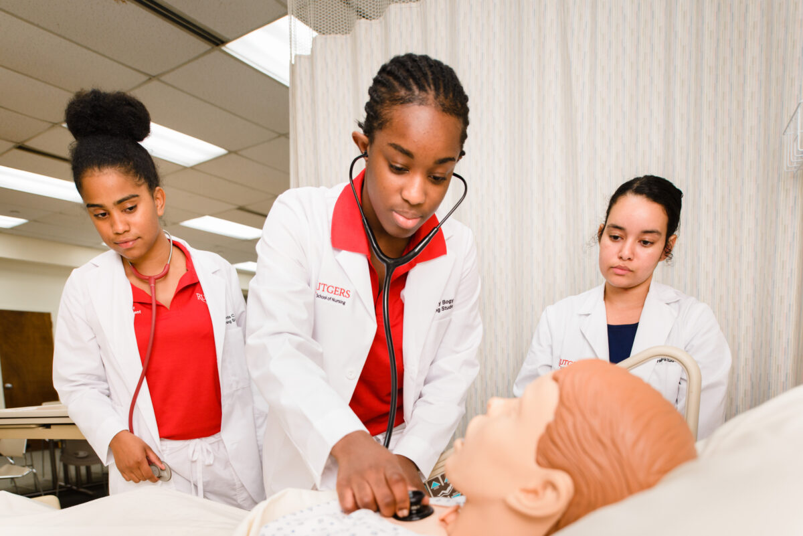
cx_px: 402
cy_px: 268
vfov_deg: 53.2
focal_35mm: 24
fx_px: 535
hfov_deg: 73.7
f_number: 3.5
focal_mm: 24
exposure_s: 1/125
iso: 1000
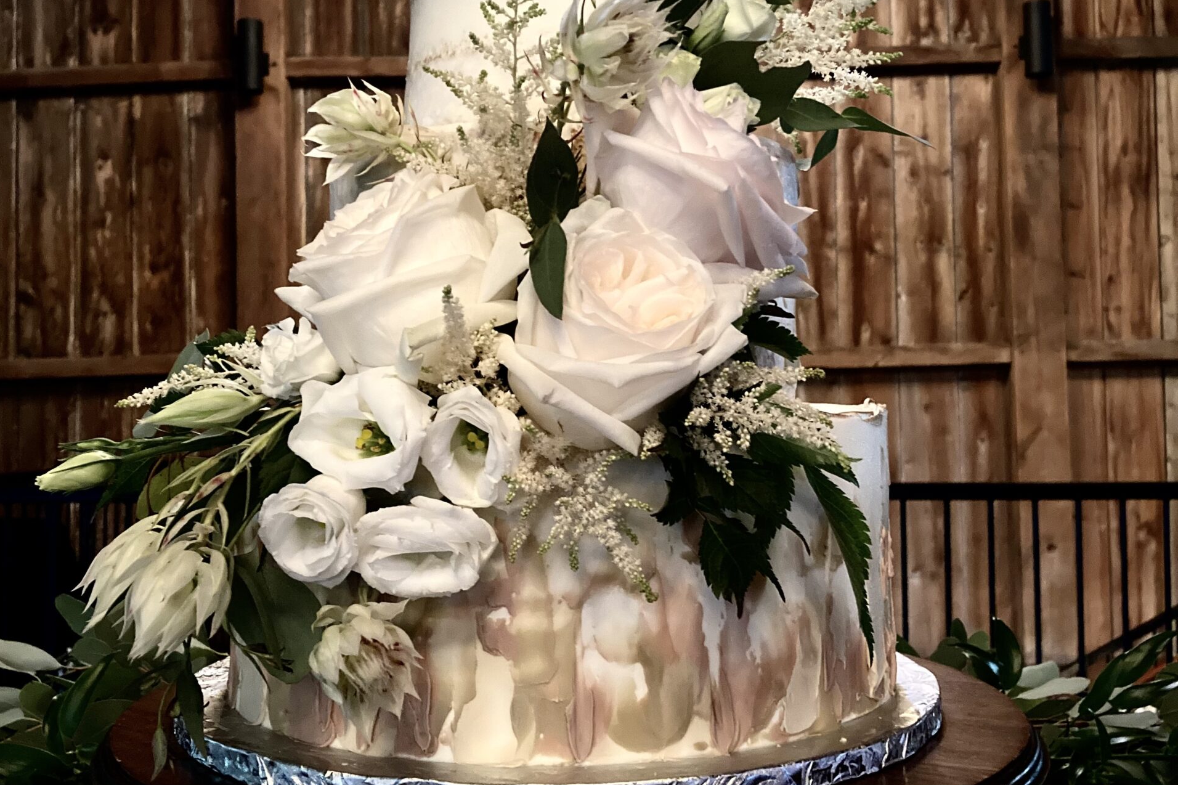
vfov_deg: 34.2
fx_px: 1276
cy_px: 370
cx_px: 588
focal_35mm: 39
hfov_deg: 49.6
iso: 640
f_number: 1.8
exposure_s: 1/24
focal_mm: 3.99
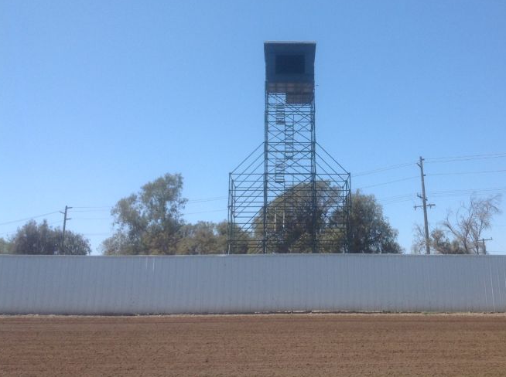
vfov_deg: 33.4
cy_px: 148
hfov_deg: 43.7
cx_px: 301
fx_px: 627
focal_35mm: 43
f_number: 2.4
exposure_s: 1/1592
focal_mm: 4.28
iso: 50
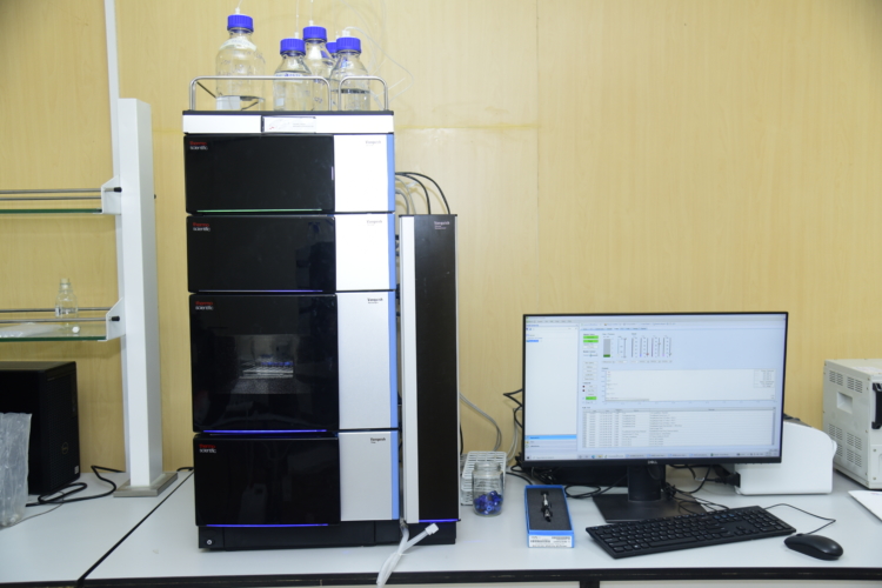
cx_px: 441
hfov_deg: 54.4
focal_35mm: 35
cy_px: 294
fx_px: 857
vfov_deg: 37.9
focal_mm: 35
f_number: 4
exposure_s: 1/125
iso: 800
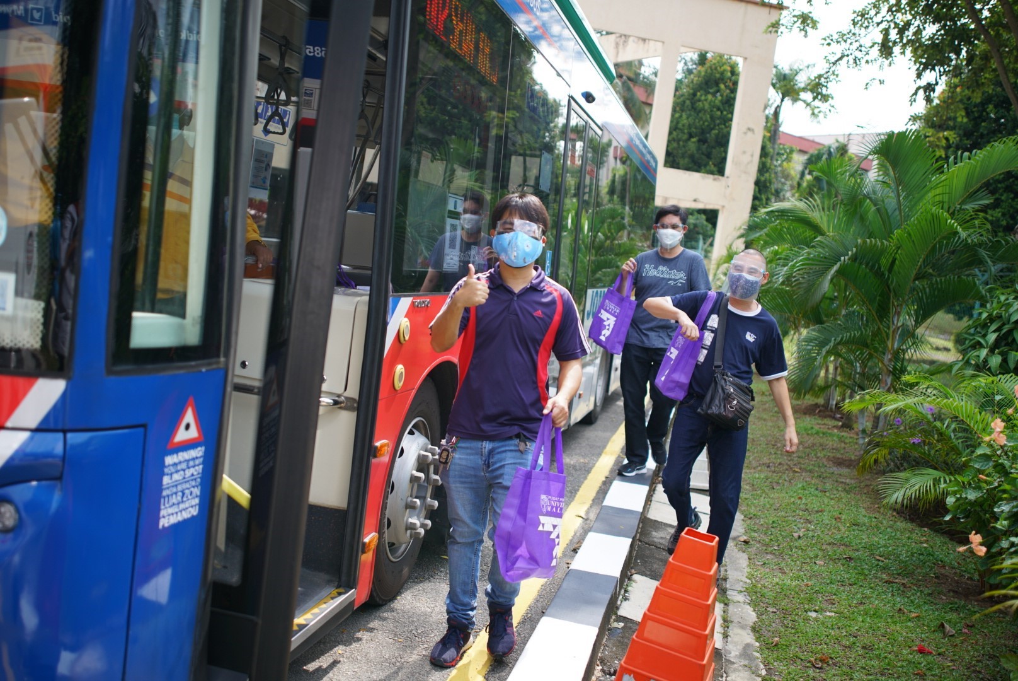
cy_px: 340
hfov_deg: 54.4
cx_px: 509
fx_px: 990
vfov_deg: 37.9
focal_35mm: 35
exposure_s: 1/500
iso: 100
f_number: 2.2
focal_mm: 35
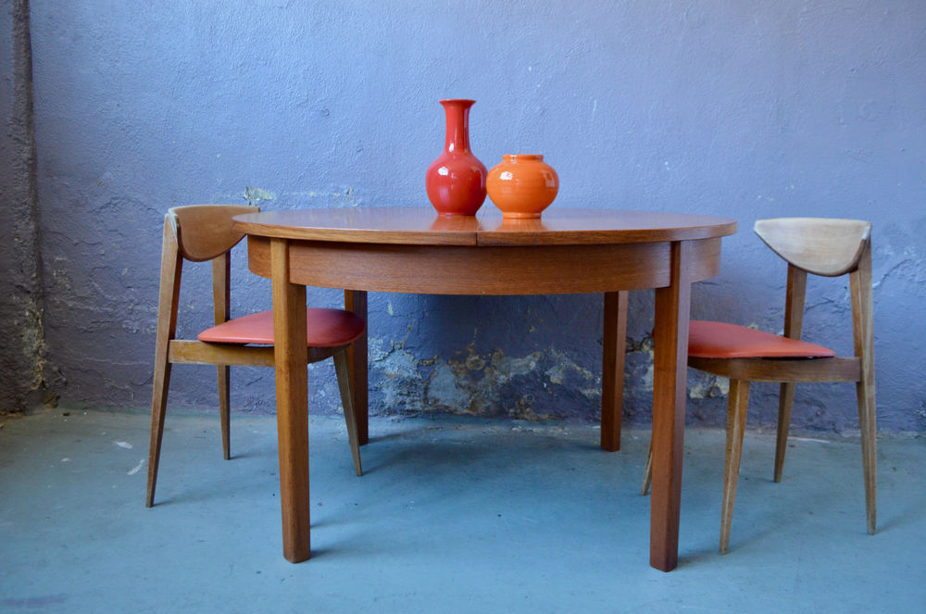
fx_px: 847
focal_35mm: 33
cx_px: 463
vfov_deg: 39.8
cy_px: 307
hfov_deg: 57.3
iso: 1250
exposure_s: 1/50
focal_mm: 22
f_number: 3.8
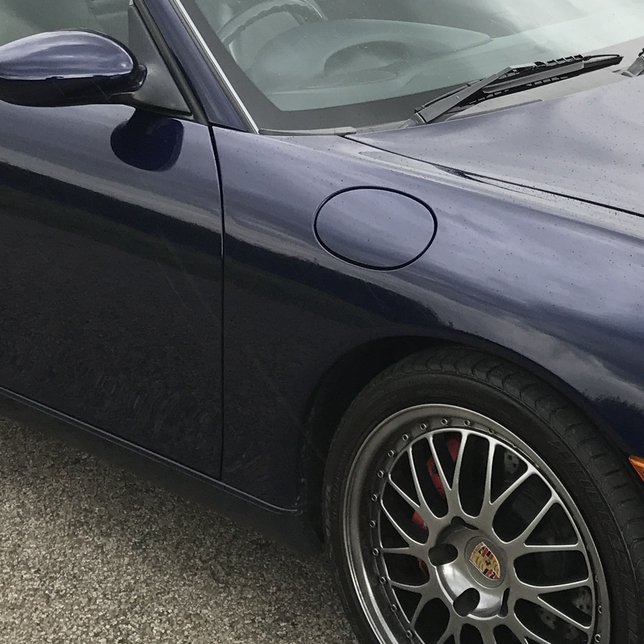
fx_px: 1684
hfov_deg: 21.6
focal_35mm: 80
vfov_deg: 21.4
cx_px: 430
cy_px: 143
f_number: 1.8
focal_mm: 3.99
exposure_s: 1/143
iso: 20
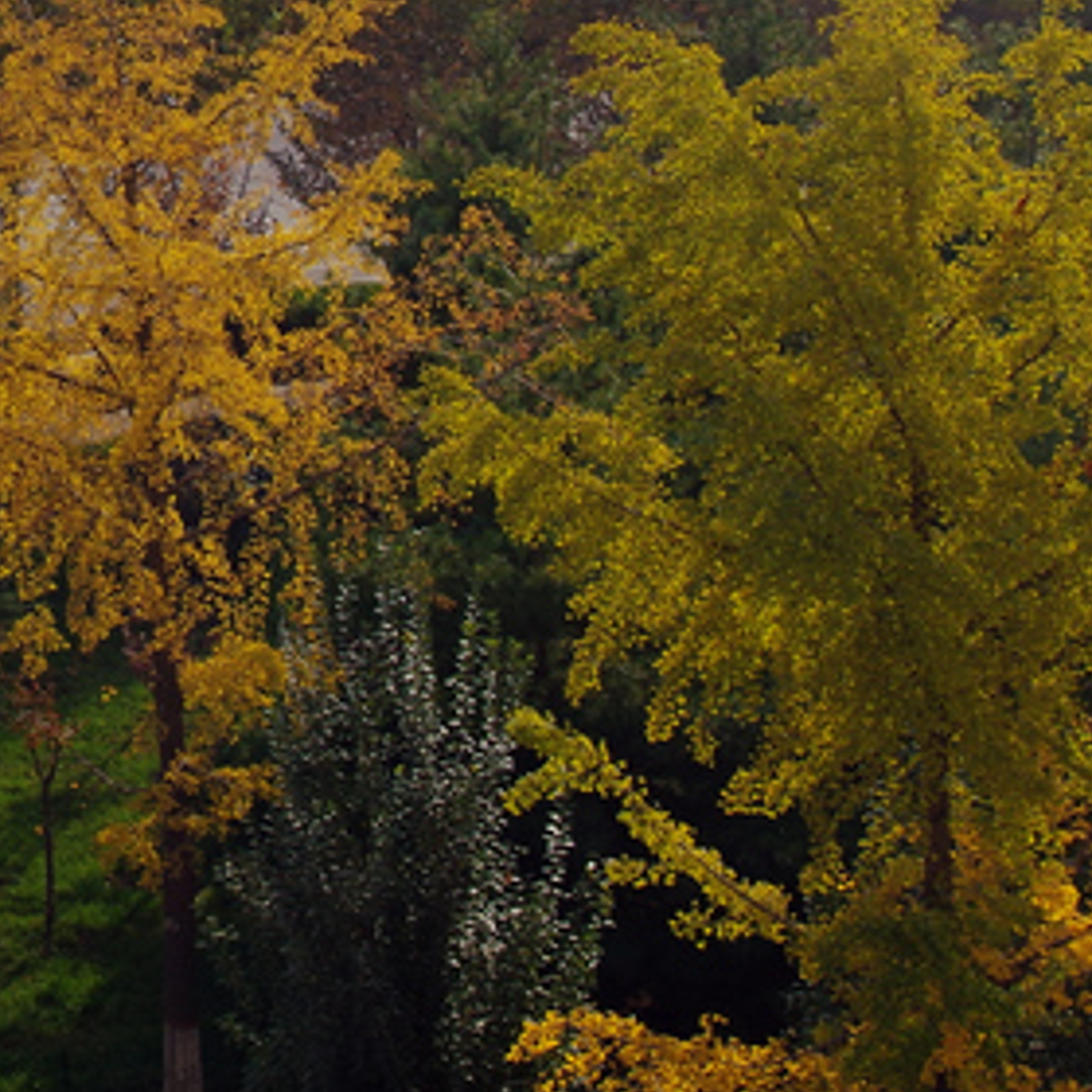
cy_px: -199
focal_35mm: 121
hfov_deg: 13.7
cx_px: -484
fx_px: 4319
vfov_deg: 14.0
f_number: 9
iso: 200
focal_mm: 25.63
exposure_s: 1/200
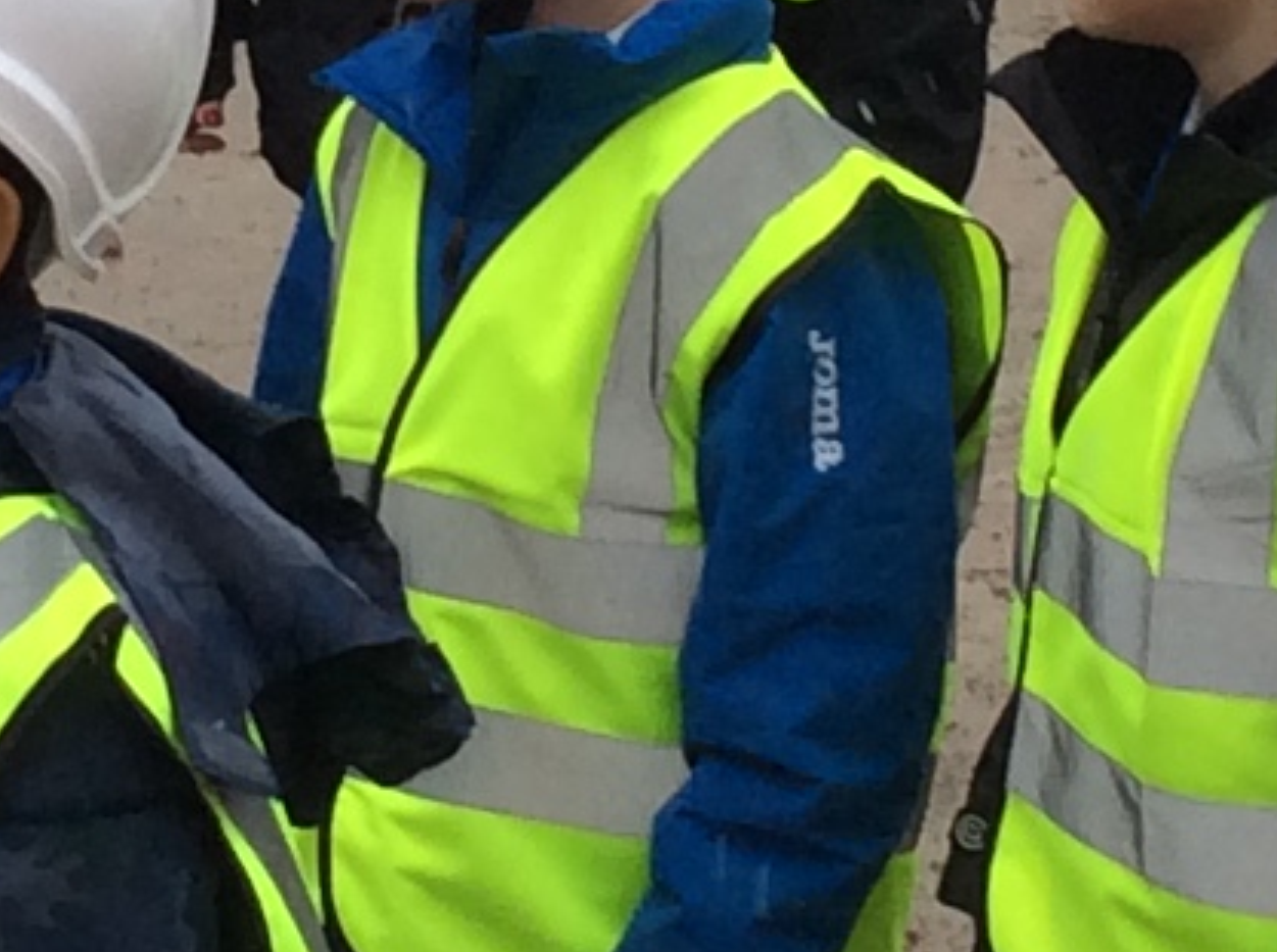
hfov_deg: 9.9
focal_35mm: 199
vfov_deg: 7.4
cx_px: 217
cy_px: -263
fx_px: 7326
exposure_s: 1/228
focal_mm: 3.3
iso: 32
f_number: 2.4
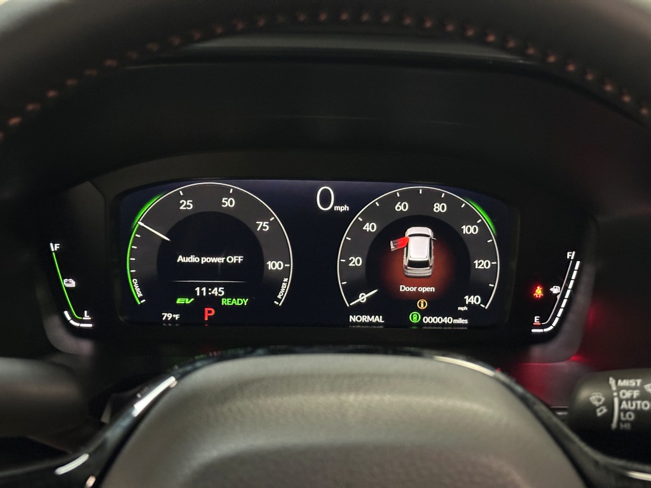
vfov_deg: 30.3
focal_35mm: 48
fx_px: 903
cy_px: 244
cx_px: 326
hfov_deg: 39.7
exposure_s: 1/20
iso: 640
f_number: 1.78
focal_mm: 6.86
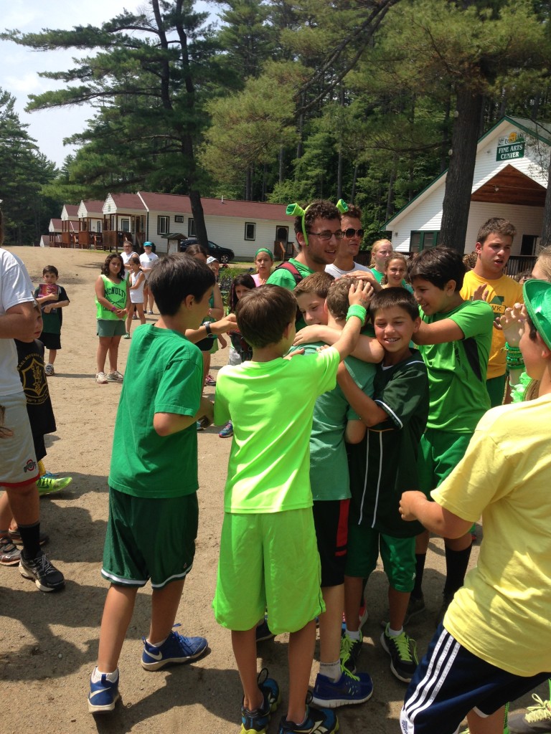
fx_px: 700
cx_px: 276
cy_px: 367
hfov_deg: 42.9
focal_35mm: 33
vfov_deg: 55.4
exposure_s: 1/1178
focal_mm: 4.12
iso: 50
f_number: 2.4
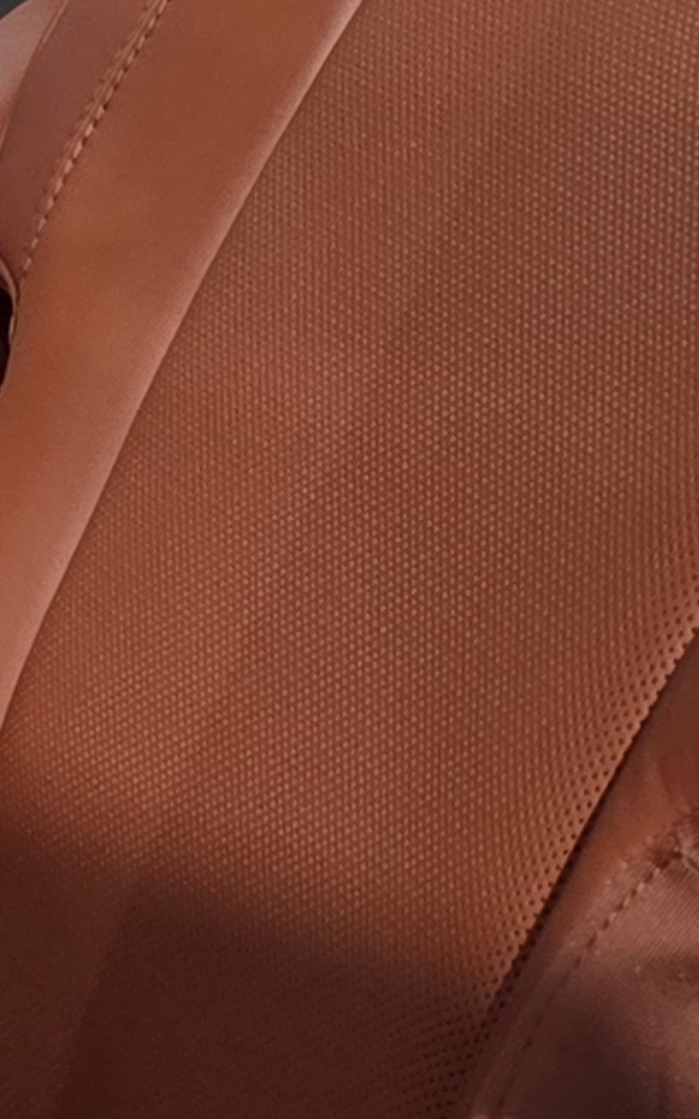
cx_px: -517
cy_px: 460
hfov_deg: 8.4
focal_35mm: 150
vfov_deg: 13.9
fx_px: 4574
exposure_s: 1/60
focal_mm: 6.3
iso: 640
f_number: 1.7
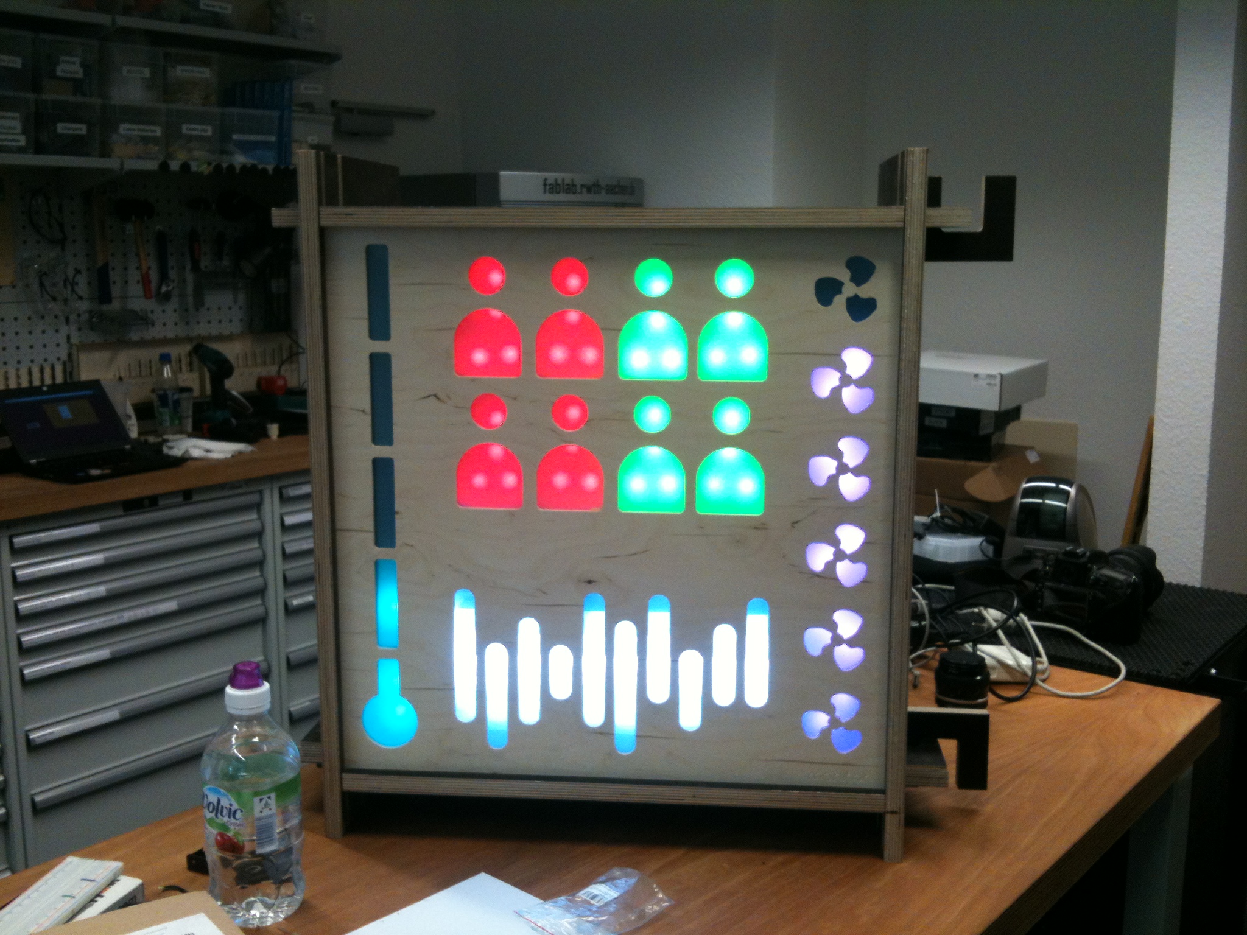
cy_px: 468
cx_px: 624
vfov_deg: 40.7
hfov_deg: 52.6
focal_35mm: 35
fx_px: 1261
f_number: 2.8
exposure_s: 1/40
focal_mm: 3.85
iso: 80
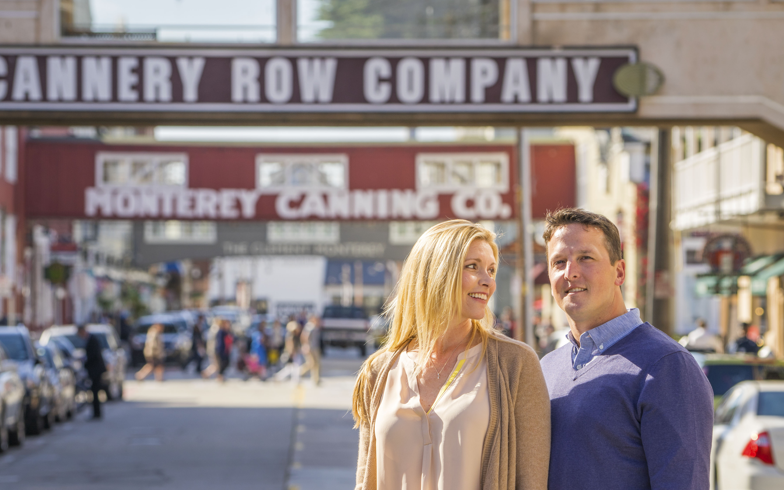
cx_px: 332
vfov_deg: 7.5
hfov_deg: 11.9
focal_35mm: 176
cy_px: 333
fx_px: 3760
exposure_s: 1/320
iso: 100
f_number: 5.6
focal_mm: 129
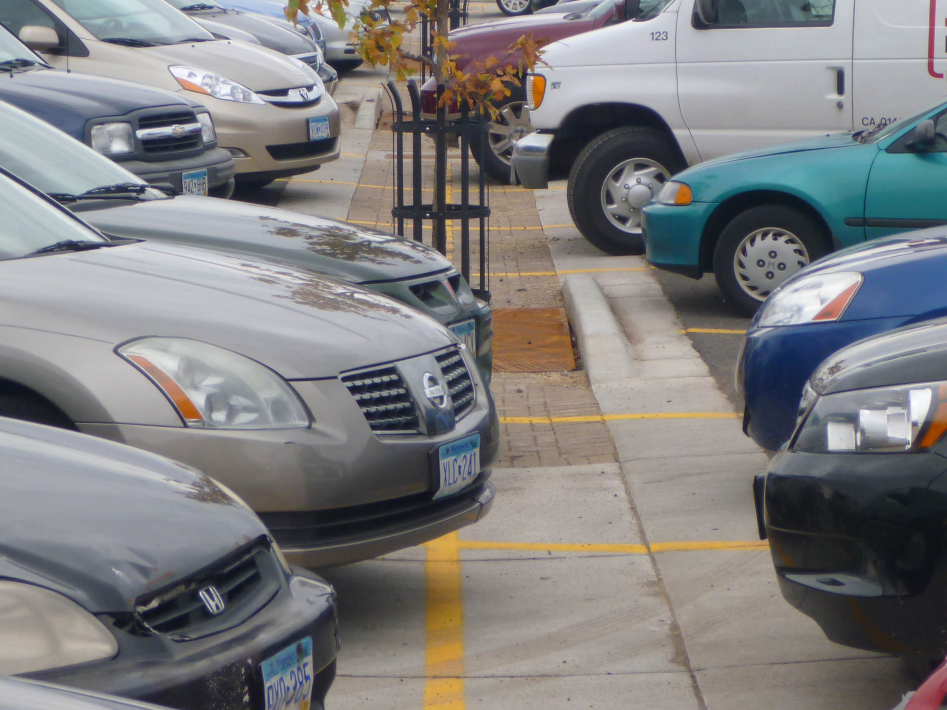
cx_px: 431
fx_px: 3420
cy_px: 200
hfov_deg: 15.8
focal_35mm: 125
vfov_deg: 11.8
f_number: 5.4
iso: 100
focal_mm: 12.6
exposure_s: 1/100
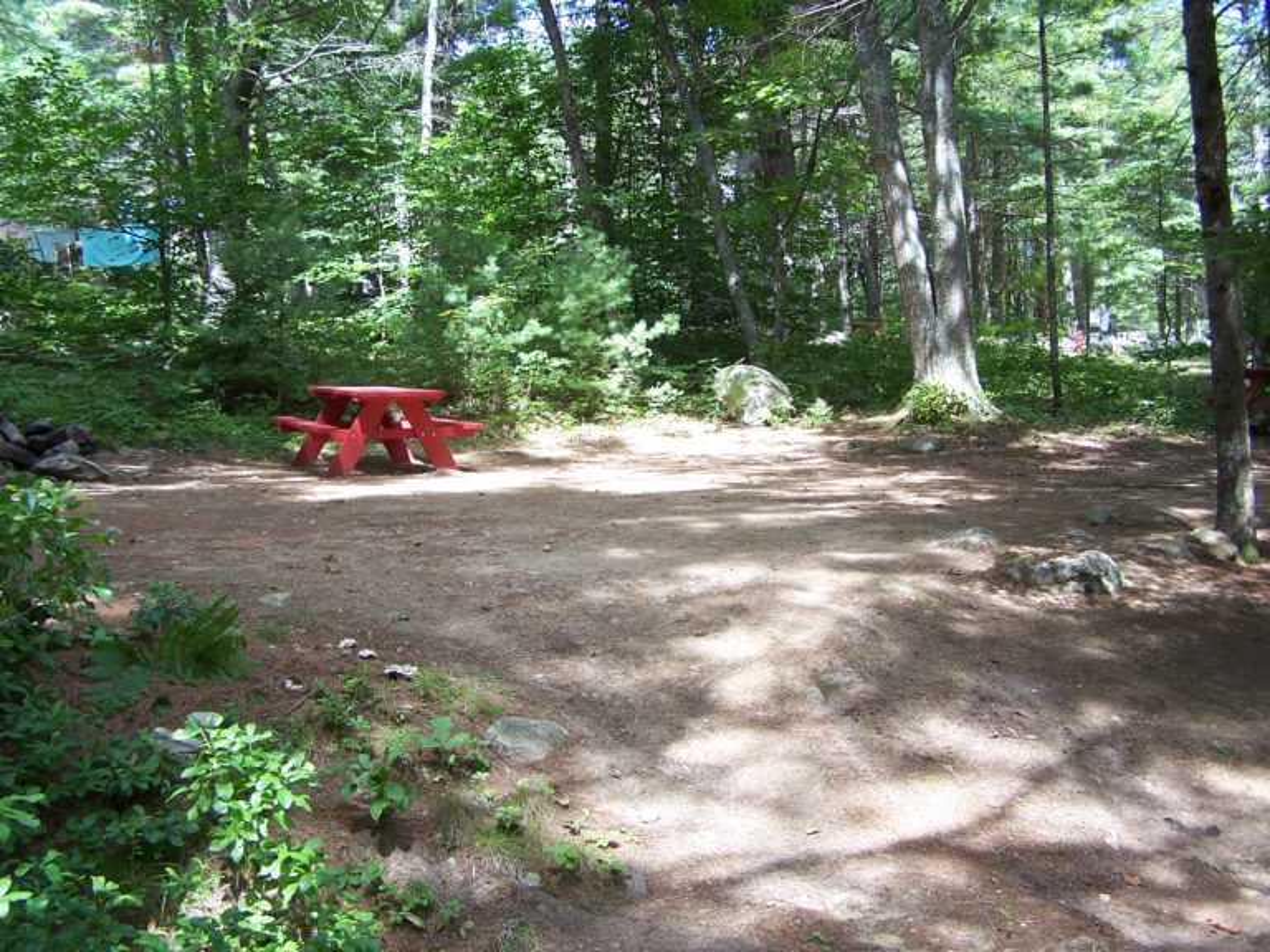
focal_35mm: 38
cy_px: 476
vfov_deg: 37.7
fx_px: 1394
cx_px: 635
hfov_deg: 49.0
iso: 80
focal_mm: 6.3
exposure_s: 1/90
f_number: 2.8
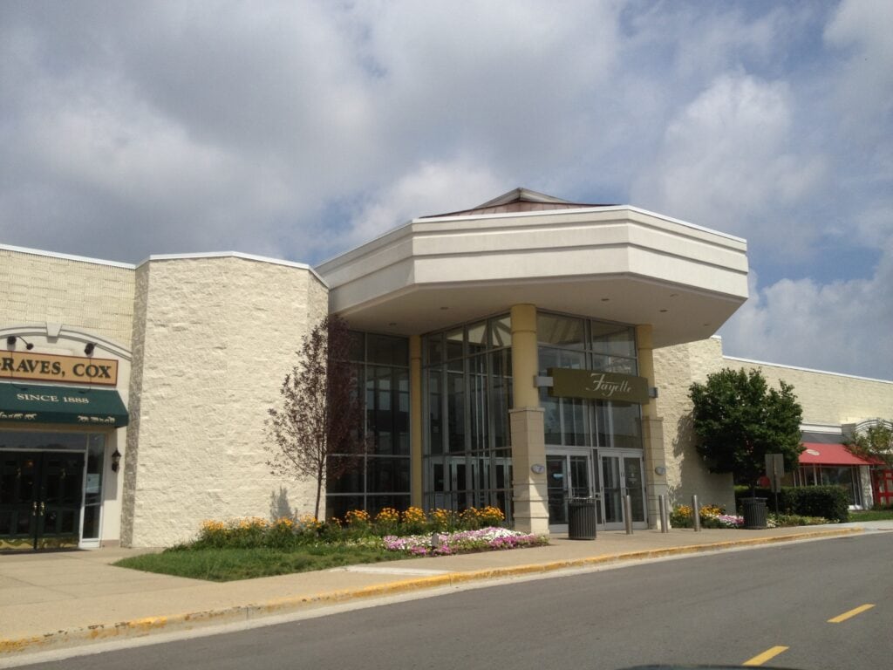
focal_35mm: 35
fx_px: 903
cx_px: 446
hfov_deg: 52.6
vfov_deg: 40.7
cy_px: 335
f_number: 2.4
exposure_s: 1/3067
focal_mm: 4.28
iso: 64
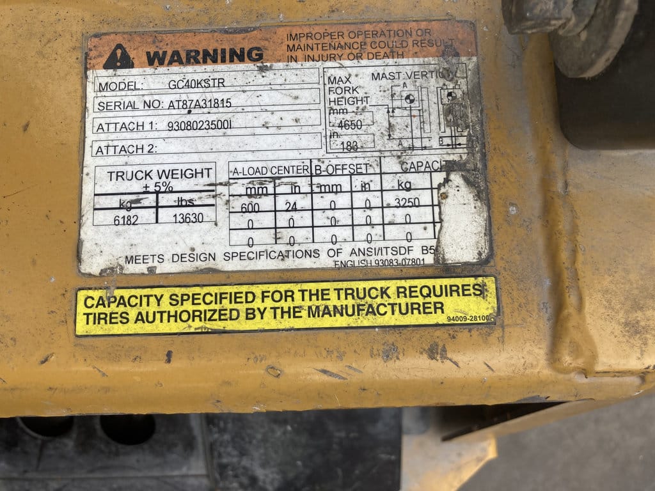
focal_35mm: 28
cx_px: 328
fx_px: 530
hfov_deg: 63.4
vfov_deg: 49.7
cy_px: 246
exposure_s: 1/1066
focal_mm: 3.99
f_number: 1.8
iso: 20
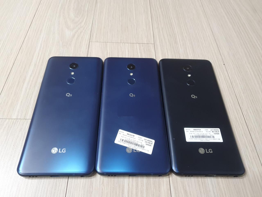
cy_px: 98
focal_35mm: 26
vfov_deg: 53.1
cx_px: 131
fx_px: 197
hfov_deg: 67.3
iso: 250
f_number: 1.5
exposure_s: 1/40
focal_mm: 4.32
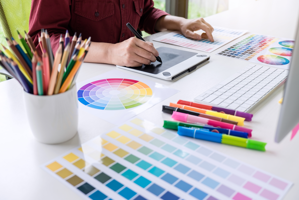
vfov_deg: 35.1
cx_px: 150
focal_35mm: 38
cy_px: 100
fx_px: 316
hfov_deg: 50.7
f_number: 3.2
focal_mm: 25.4
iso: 200
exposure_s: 1/250
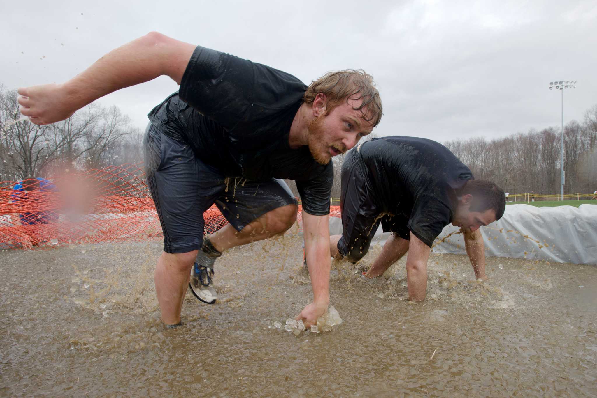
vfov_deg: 64.6
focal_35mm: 19
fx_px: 315
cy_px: 199
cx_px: 298
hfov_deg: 86.9
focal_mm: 19
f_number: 10
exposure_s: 1/500
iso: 640
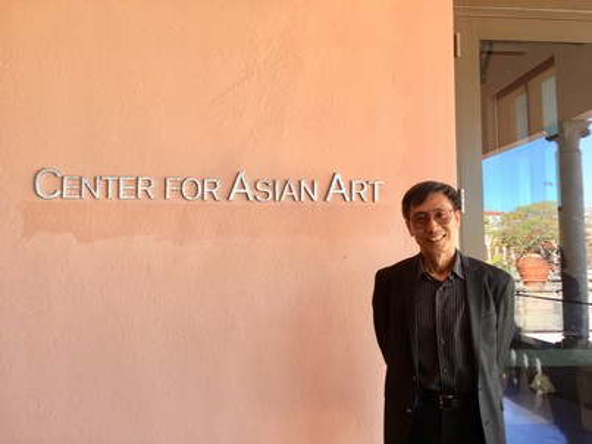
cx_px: 296
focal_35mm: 29
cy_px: 222
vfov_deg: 48.2
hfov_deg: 61.7
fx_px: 496
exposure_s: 1/120
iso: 40
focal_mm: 4.15
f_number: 2.2
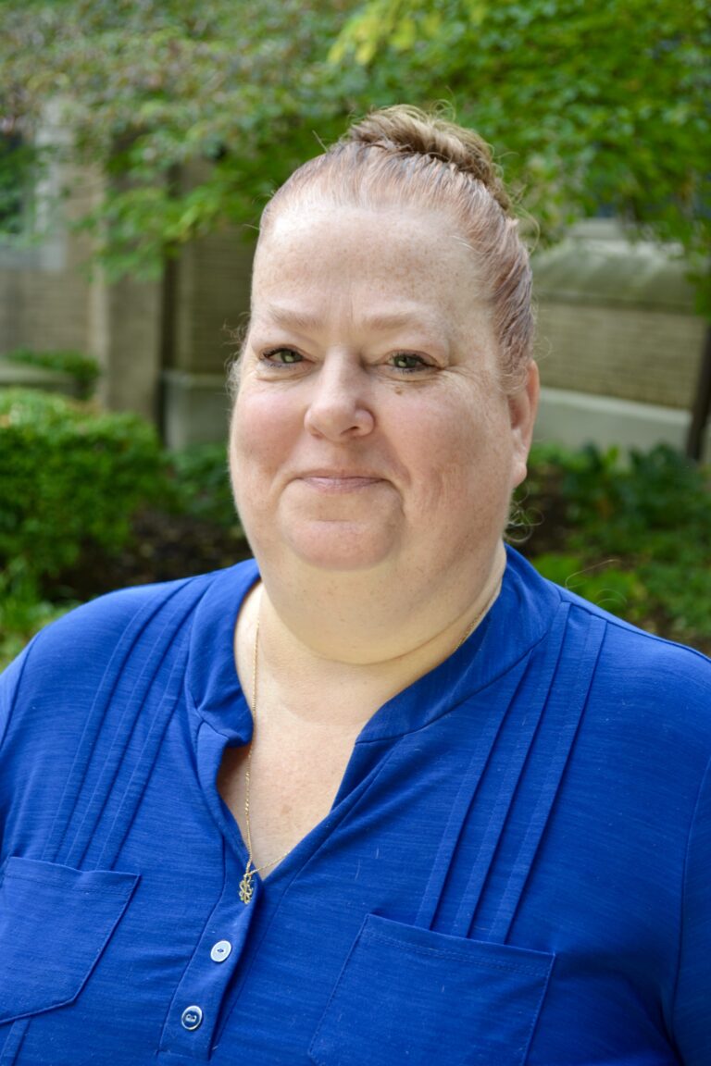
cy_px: 533
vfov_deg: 31.9
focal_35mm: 63
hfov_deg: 21.6
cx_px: 356
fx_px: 1866
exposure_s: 1/30
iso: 100
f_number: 5.3
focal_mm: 42
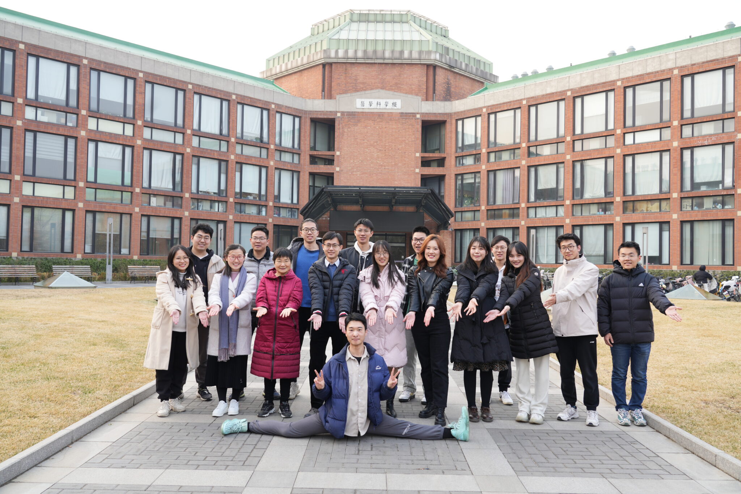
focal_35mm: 30
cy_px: 247
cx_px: 370
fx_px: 617
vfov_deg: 43.6
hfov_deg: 61.9
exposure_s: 1/50
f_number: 4.5
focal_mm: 30
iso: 100
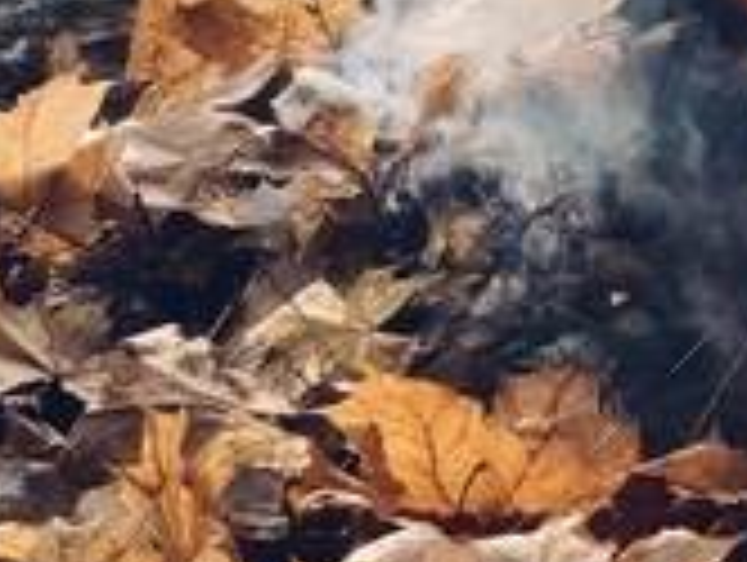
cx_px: 986
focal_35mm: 185
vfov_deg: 7.9
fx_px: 3998
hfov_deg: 10.4
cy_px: -317
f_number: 2.4
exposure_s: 1/120
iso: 16
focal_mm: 6
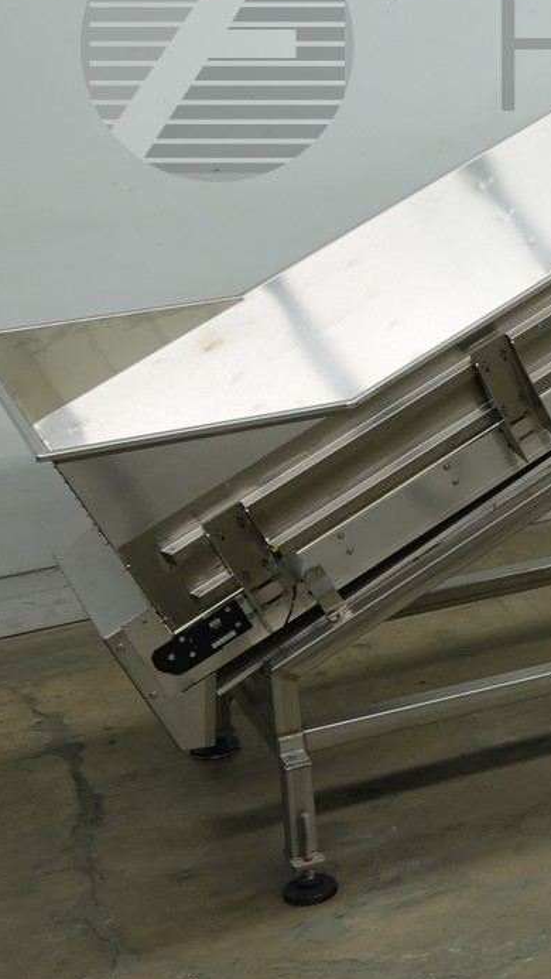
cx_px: 1307
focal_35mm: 99
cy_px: 129
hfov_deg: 10.6
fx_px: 2570
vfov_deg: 21.2
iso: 125
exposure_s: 1/50
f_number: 3.5
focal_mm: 12.01
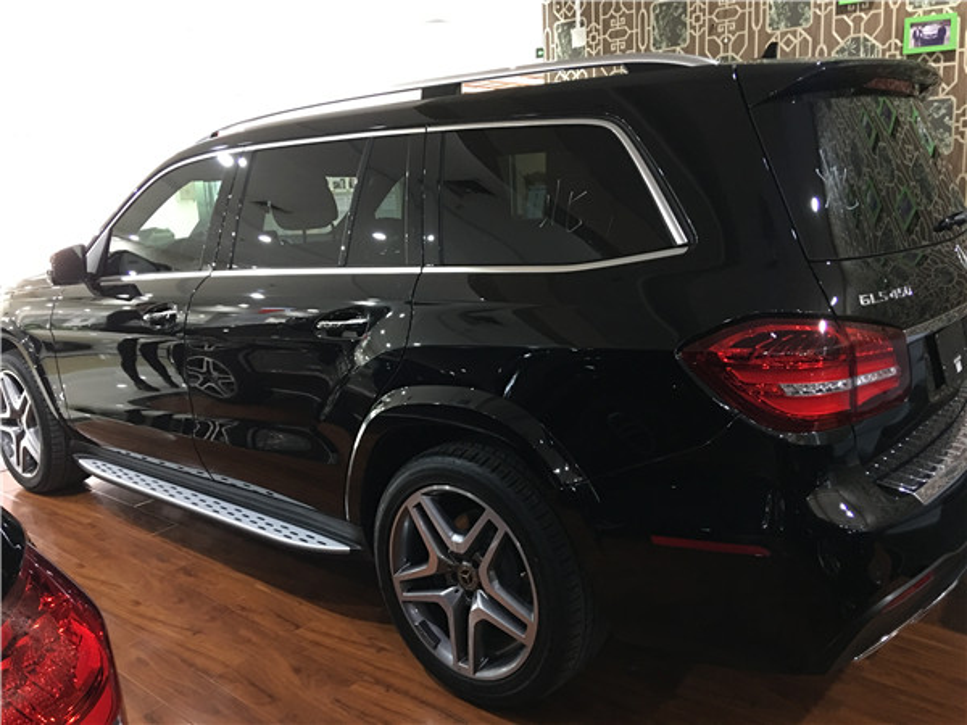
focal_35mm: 29
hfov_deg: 61.7
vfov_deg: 48.2
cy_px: 362
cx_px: 484
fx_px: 810
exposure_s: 1/8
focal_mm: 4.15
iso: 125
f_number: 2.2
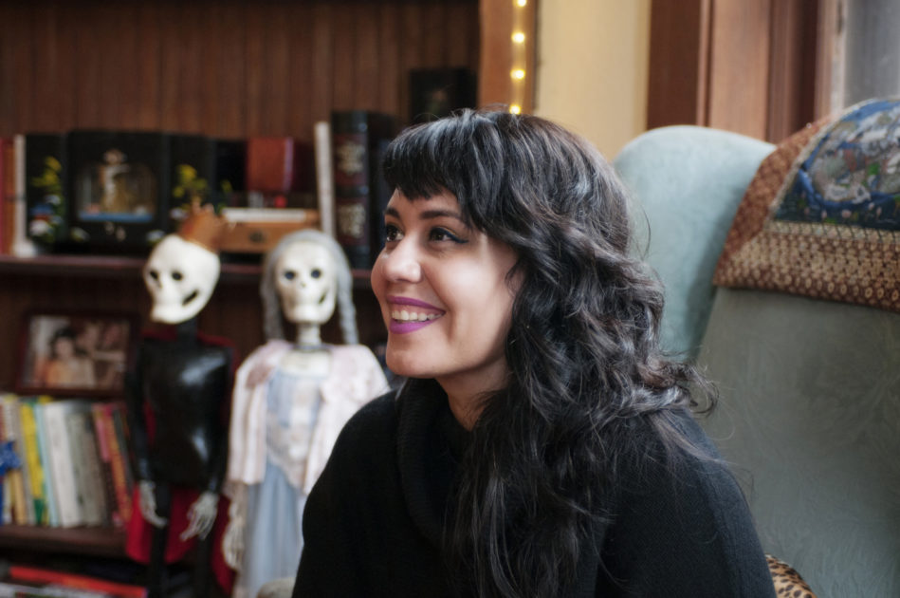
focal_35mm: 68
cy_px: 299
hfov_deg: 29.9
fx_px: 1685
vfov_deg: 20.1
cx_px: 450
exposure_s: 1/80
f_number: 2.8
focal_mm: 45
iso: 640
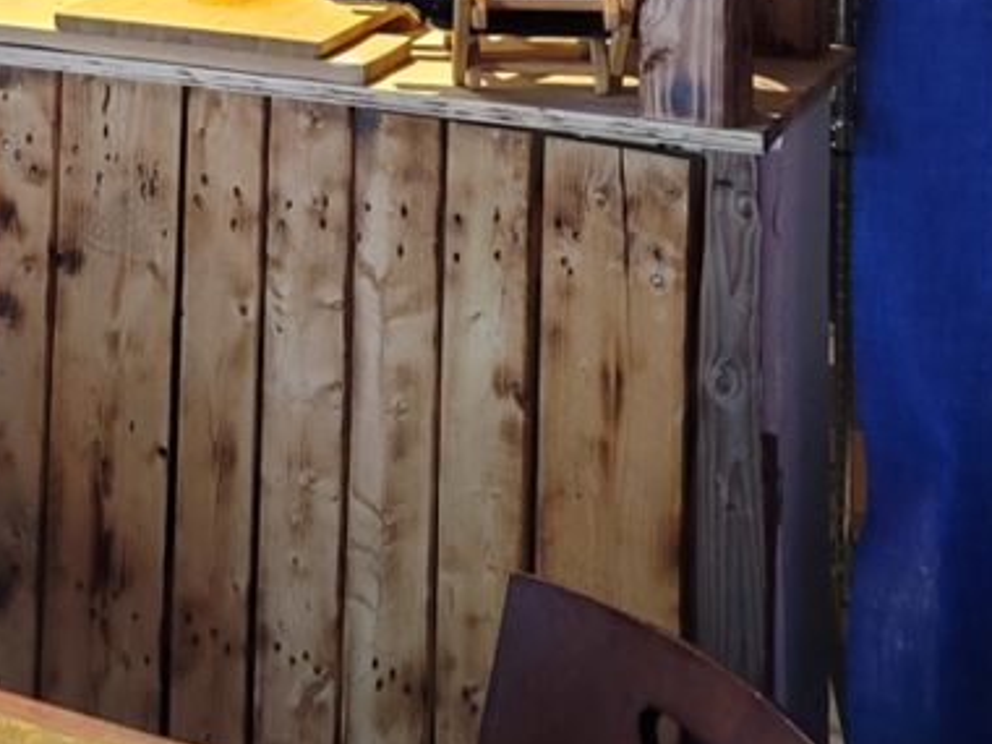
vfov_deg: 14.2
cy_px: -590
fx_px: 2636
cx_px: 52
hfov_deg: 20.8
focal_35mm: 92
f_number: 1.8
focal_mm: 7
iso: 640
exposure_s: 1/39
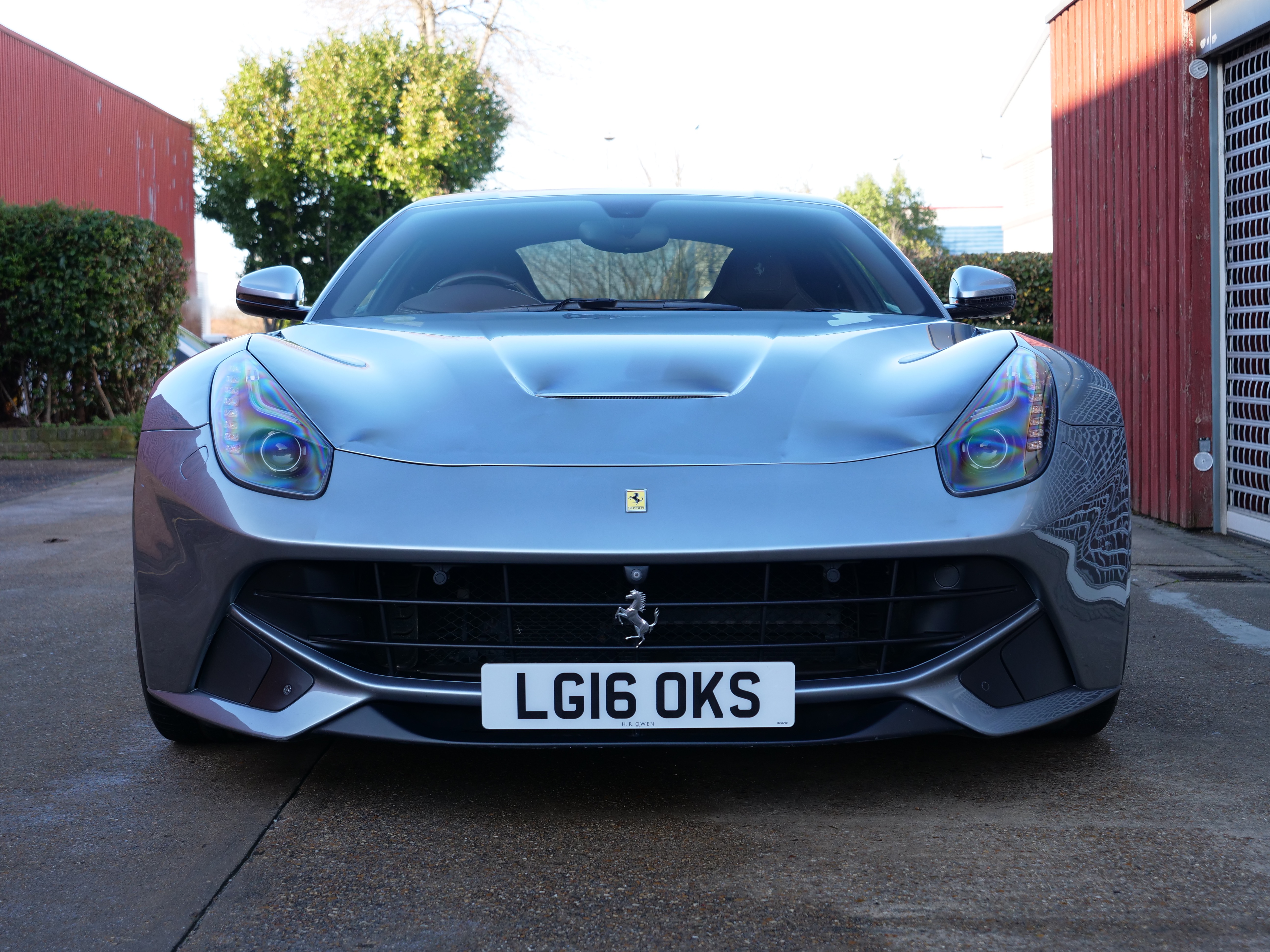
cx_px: 635
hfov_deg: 31.2
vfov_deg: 23.7
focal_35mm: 62
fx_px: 2275
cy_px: 476
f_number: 3.7
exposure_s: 1/80
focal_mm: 31
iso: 200
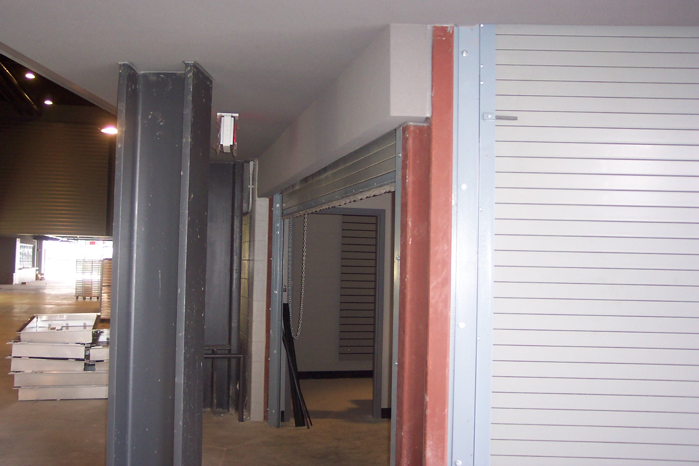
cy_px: 233
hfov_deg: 50.7
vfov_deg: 35.1
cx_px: 350
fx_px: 738
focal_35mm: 38
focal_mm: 8
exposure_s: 1/30
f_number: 2.8
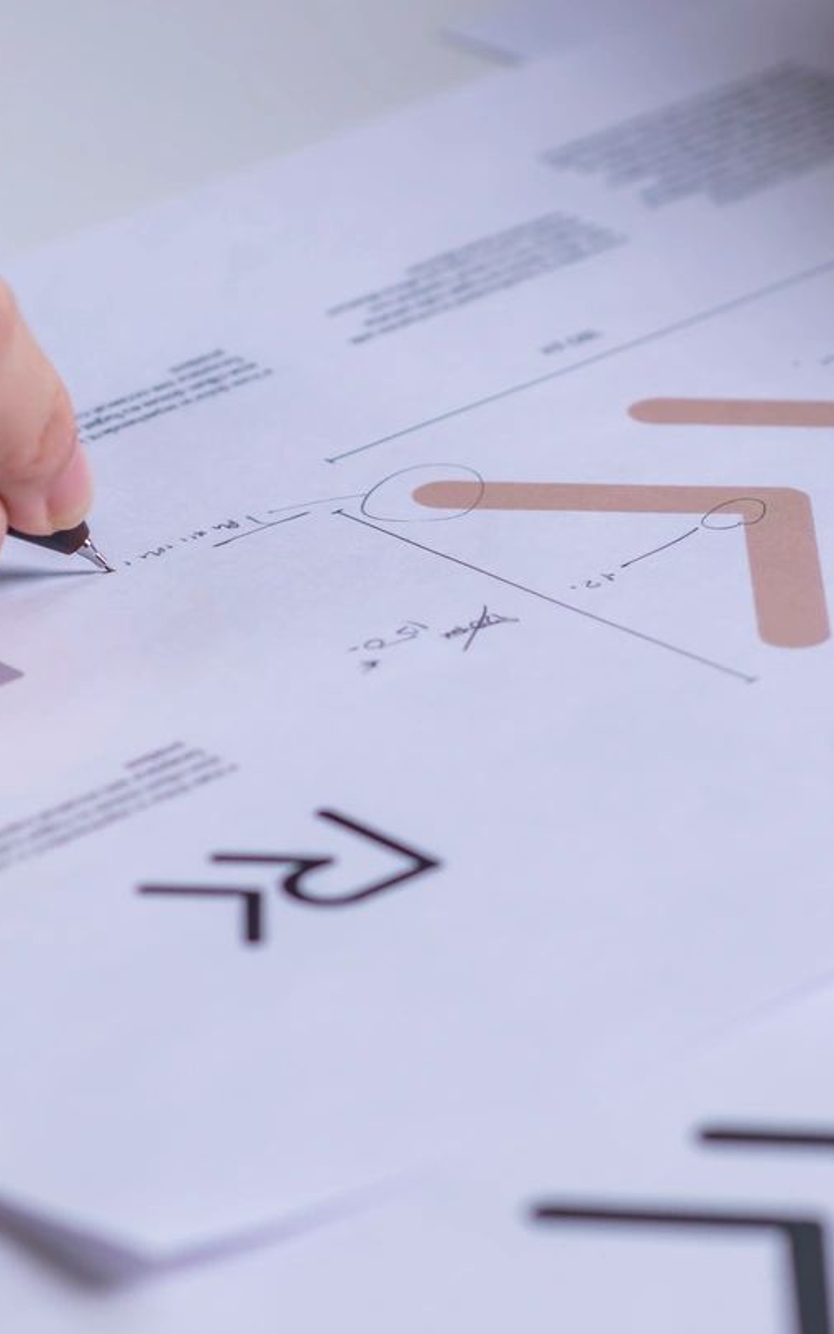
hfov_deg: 5.8
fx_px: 8220
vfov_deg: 9.3
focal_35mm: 226
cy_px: 633
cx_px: 639
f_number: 4
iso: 200
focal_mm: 85
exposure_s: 1/80
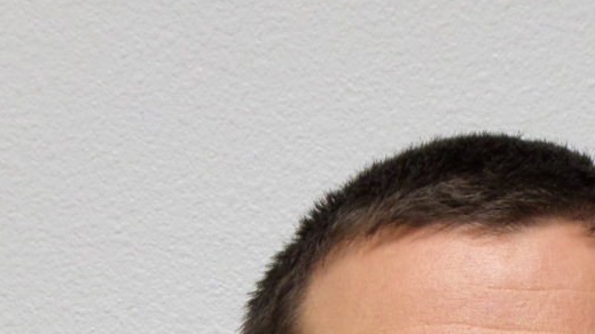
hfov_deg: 12.8
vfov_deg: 7.0
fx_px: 2635
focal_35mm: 167
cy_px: 716
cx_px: 496
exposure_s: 1/30
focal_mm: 9.6
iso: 200
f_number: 4.4
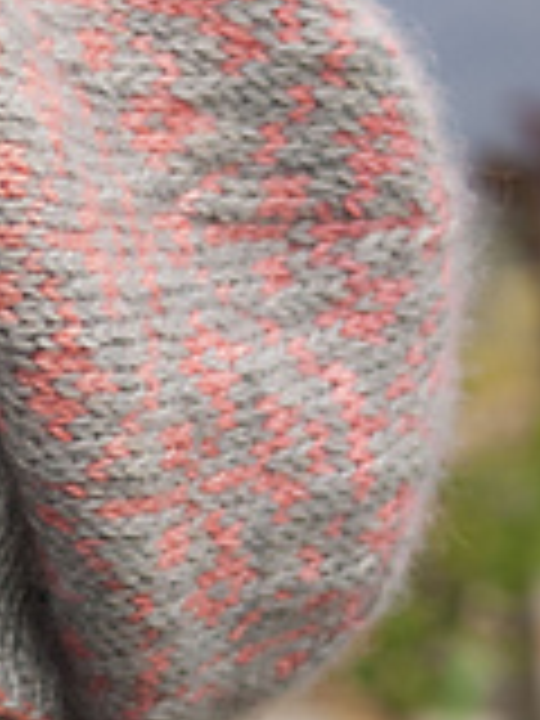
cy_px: 374
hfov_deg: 8.5
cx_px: -716
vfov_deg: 12.3
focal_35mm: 160
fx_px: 3328
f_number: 2.2
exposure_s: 1/125
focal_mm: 20
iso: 100
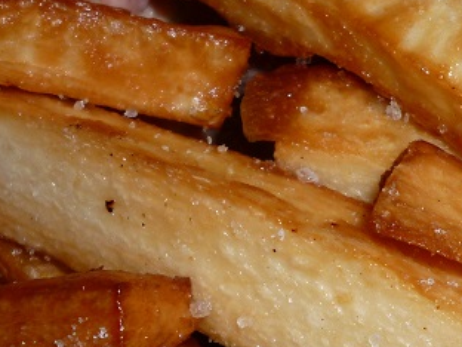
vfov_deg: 15.9
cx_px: 366
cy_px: 291
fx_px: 1228
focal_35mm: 92
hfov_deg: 21.1
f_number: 3.1
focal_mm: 5
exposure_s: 1/60
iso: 100
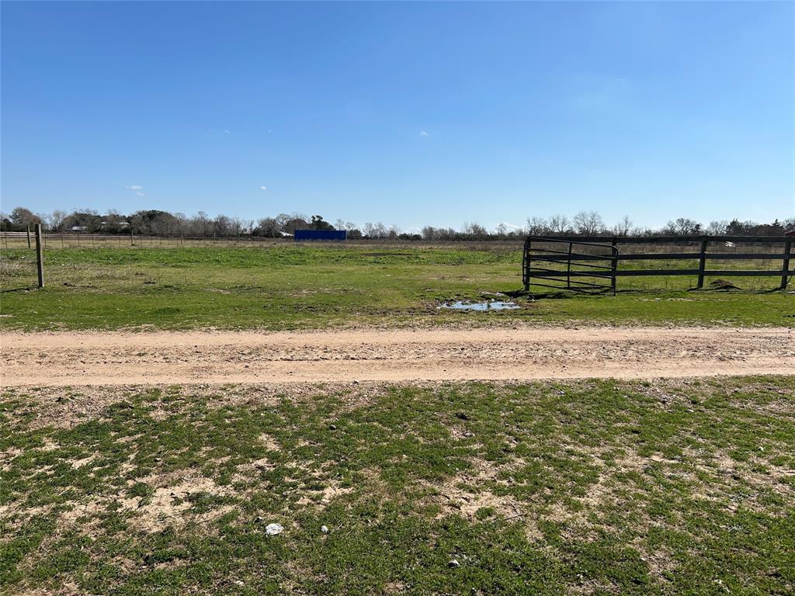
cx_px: 398
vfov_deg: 53.1
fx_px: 597
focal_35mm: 26
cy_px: 298
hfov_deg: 67.3
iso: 50
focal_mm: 5.7
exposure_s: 1/6211
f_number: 1.5
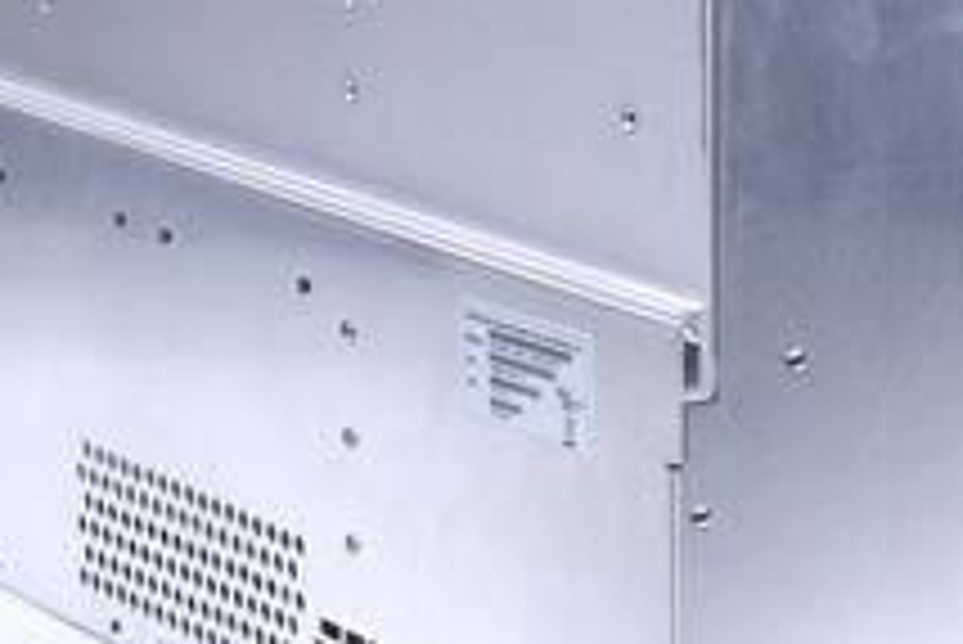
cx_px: 796
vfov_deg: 16.1
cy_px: 104
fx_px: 2248
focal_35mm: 84
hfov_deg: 23.7
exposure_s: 1/200
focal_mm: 20
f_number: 14
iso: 200
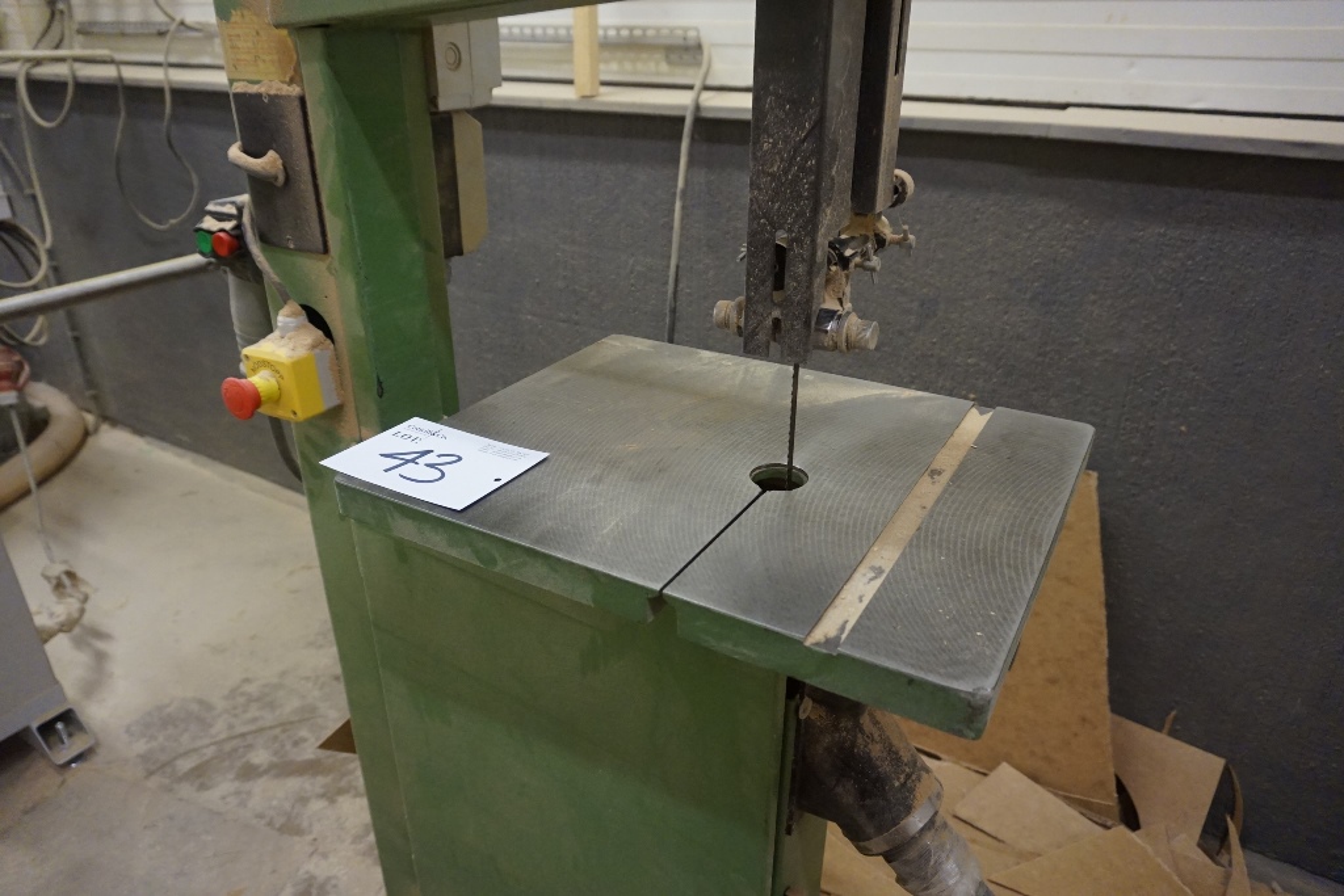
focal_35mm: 24
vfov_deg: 53.1
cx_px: 672
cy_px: 448
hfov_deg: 73.7
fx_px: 896
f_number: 3.5
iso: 2500
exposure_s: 1/160
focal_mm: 16
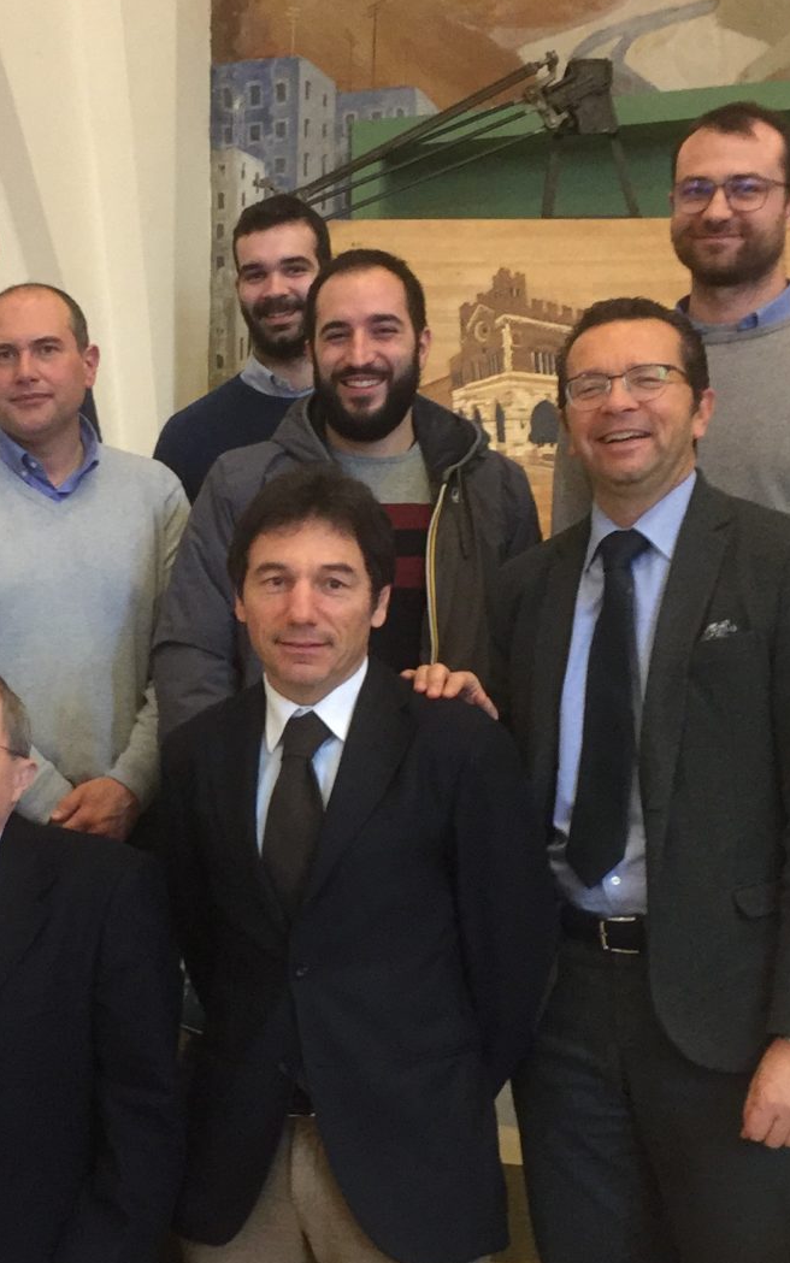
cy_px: 674
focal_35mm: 60
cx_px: 92
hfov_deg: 21.2
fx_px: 2066
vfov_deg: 34.0
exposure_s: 1/17
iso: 250
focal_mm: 4.15
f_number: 2.2
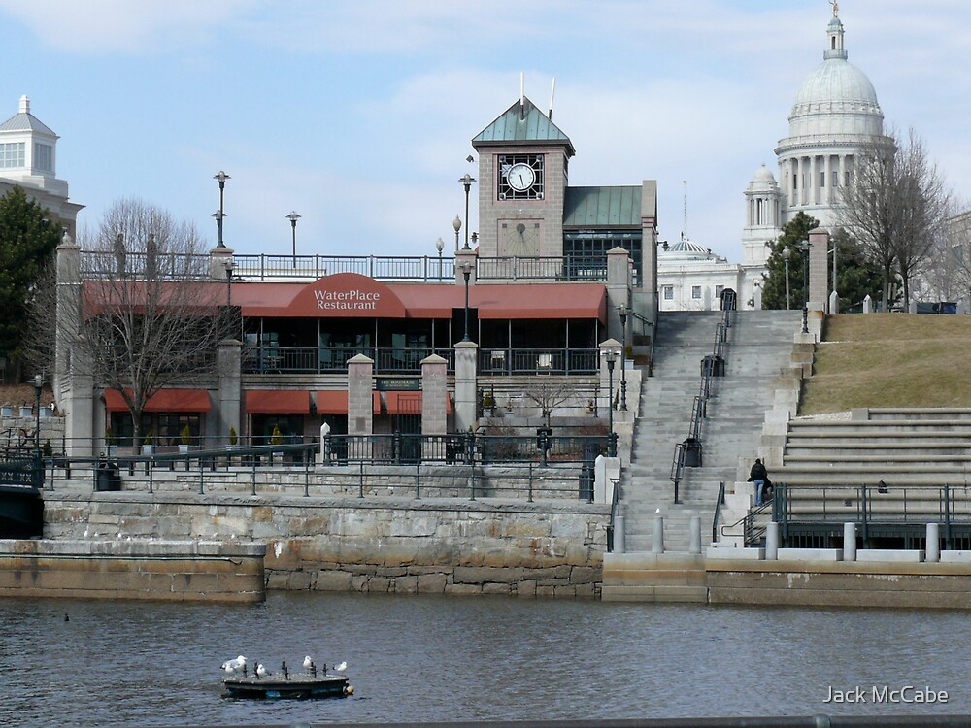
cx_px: 486
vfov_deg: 15.6
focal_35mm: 95
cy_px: 364
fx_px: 2665
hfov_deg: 20.7
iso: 100
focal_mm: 13
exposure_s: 1/400
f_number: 5.6
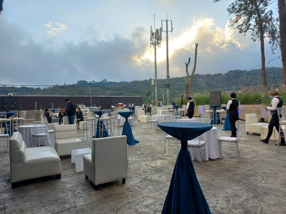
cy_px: 107
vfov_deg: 54.9
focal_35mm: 25
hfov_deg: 69.4
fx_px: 207
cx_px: 143
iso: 25
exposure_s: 1/202
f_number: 1.8
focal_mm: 4.6
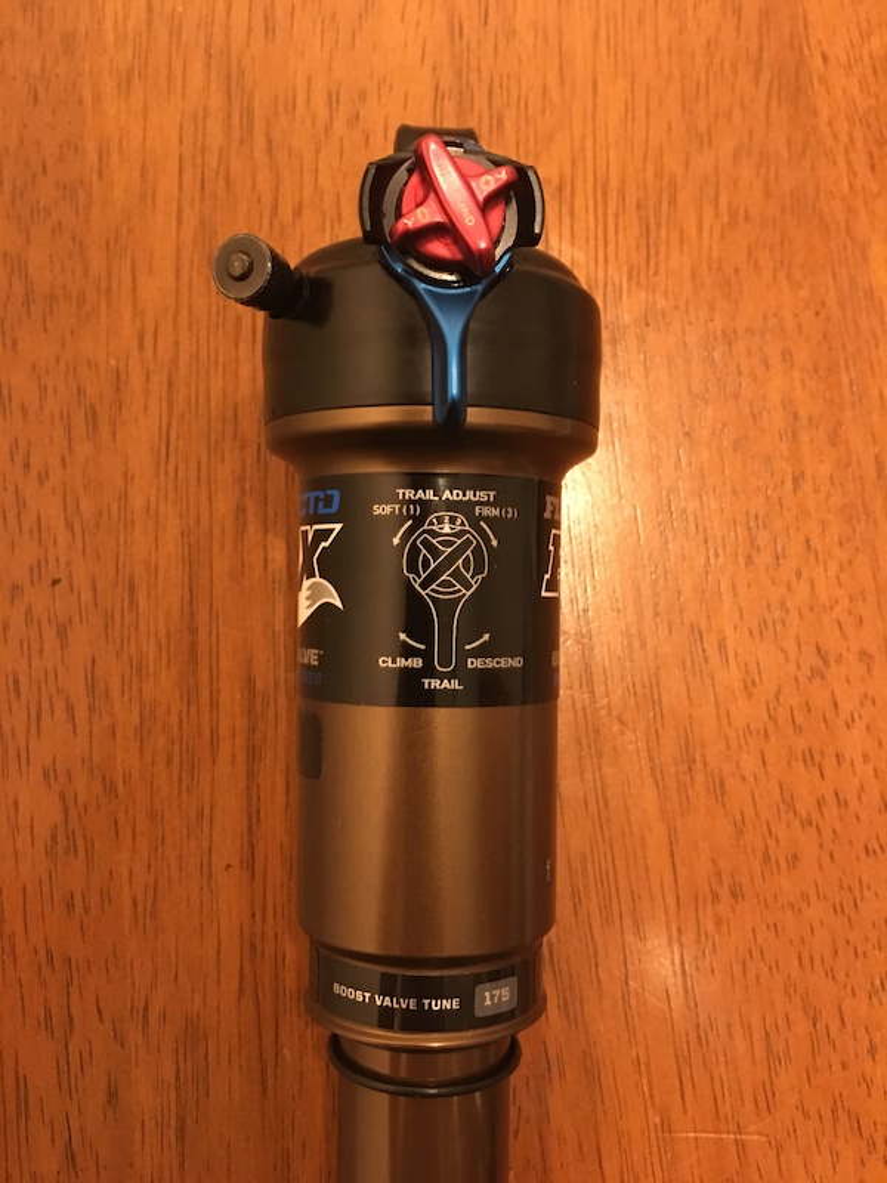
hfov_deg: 48.2
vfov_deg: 61.7
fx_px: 991
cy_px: 592
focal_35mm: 29
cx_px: 444
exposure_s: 1/15
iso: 500
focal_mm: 4.15
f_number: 2.2
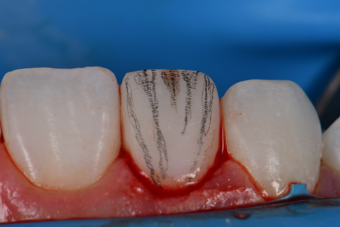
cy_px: 114
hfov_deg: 13.1
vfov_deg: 8.7
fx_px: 1482
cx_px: 170
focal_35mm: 157
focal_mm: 105
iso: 200
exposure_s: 1/160
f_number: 32
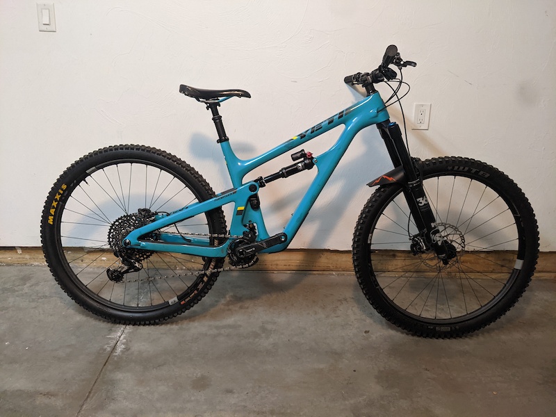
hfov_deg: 65.3
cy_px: 208
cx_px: 278
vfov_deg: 51.4
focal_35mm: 27
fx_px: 434
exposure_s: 1/24
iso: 761
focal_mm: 4.44
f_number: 1.8
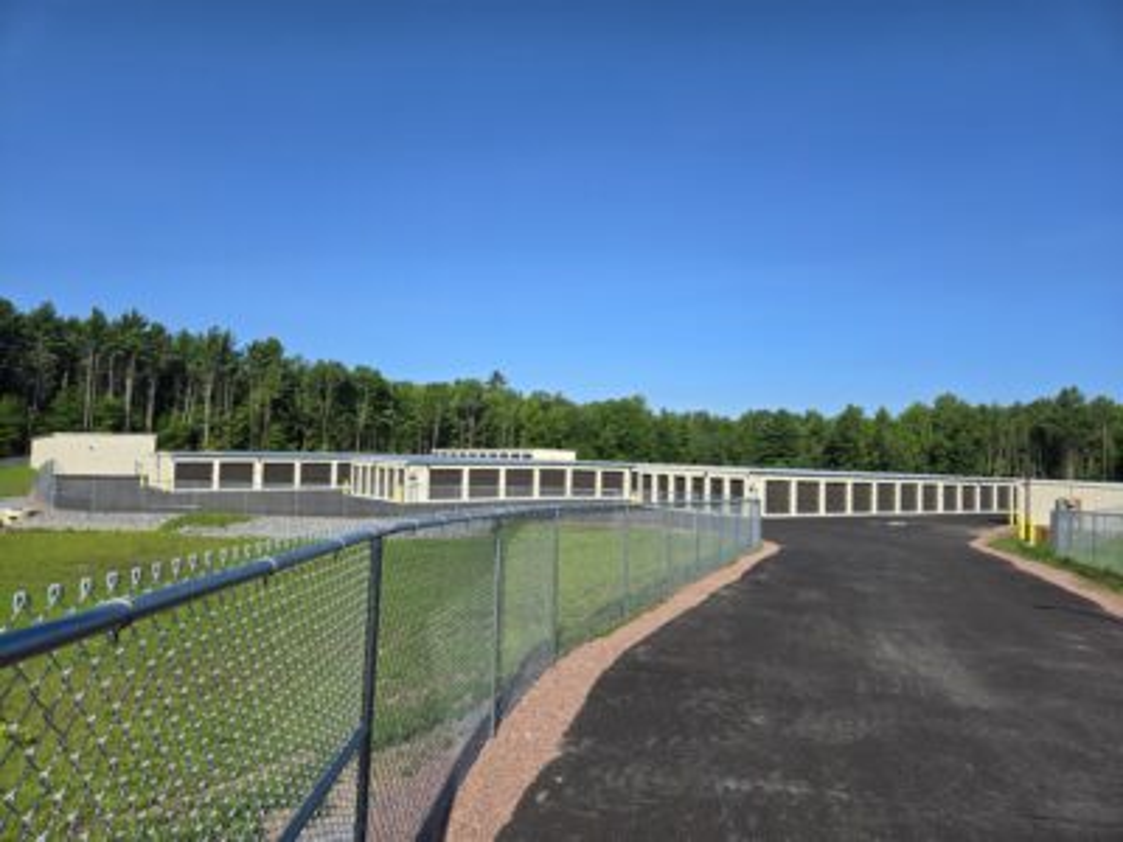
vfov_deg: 58.9
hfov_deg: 73.9
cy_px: 421
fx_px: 746
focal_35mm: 23
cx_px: 562
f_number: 1.8
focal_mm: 5.4
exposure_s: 1/2027
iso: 25
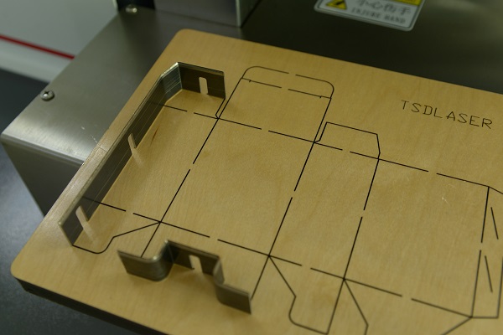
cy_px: 168
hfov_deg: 44.5
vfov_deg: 30.5
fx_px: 615
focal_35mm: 44
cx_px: 252
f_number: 5
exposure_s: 1/50
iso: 640
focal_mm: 44
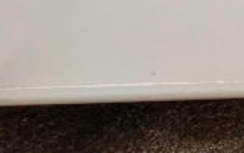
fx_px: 459
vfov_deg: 13.8
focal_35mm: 69
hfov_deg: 14.7
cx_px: 602
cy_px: -208
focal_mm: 1.57
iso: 32
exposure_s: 1/106
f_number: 1.8
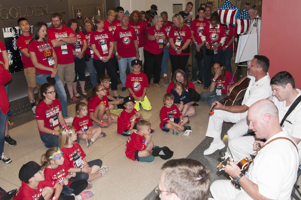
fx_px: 301
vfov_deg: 36.8
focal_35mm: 36
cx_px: 150
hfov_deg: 53.2
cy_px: 100
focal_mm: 24
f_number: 8
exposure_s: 1/60
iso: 320
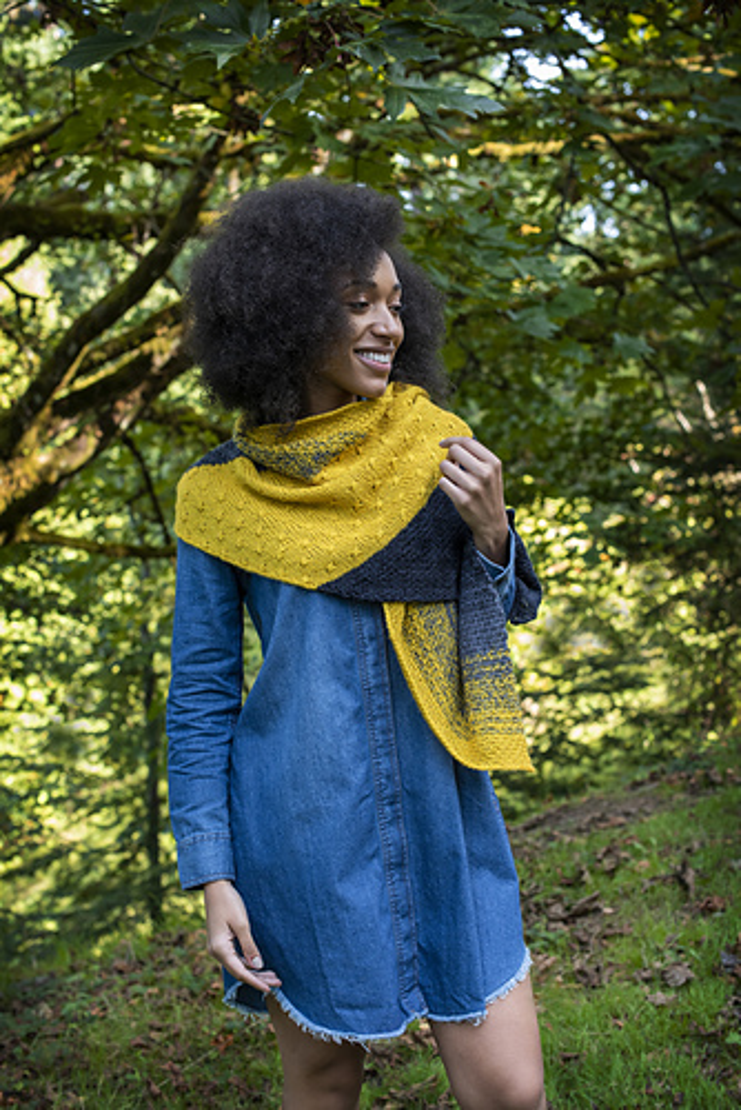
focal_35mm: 50
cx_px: 370
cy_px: 555
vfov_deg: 39.6
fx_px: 1541
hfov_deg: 27.0
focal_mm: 50
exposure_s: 1/100
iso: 640
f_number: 5.6
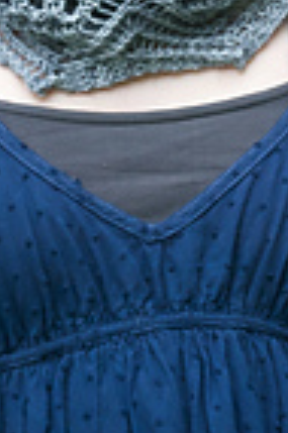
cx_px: 129
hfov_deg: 5.2
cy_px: -48
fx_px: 3163
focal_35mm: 263
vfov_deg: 7.8
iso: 720
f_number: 5.6
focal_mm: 50
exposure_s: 1/30
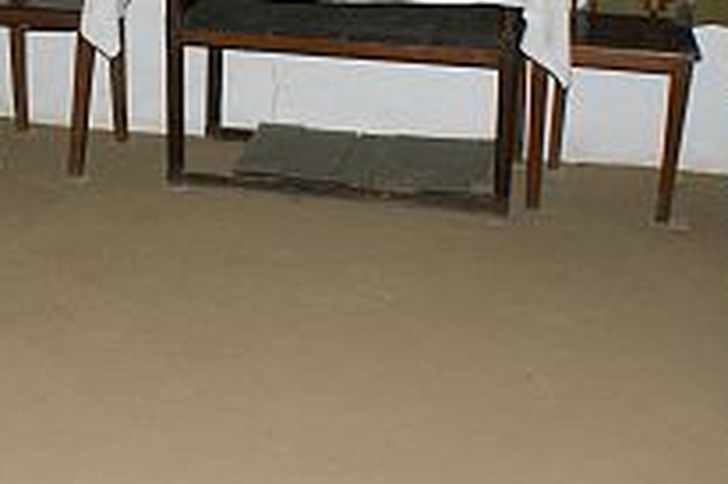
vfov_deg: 17.6
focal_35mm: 76
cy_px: 32
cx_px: 166
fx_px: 1536
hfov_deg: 26.3
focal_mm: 18
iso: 400
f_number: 5.6
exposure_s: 1/60
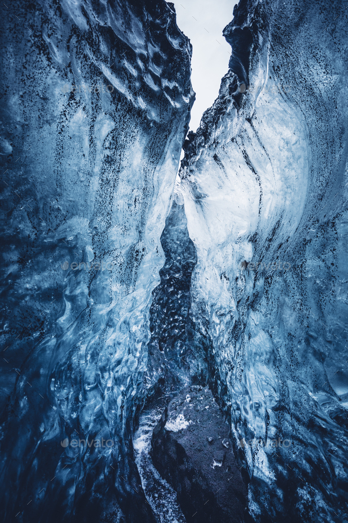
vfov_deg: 96.7
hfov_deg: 73.7
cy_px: 262
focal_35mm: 16
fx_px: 232
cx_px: 174
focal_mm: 16
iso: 500
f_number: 4
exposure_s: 1/200
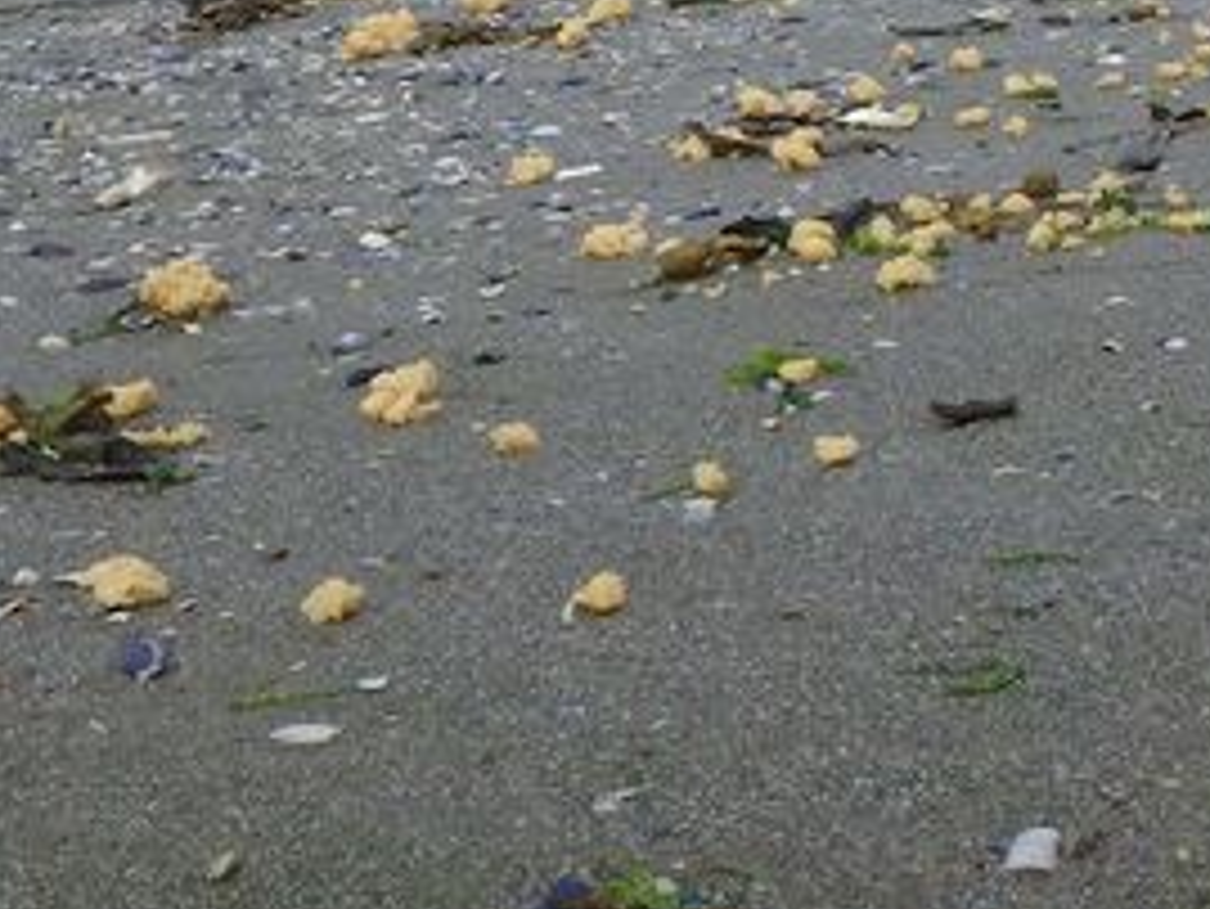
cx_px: 796
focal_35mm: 75
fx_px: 2623
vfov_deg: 19.1
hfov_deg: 25.9
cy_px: -9
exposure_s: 1/800
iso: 125
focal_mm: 5.6
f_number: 4.7
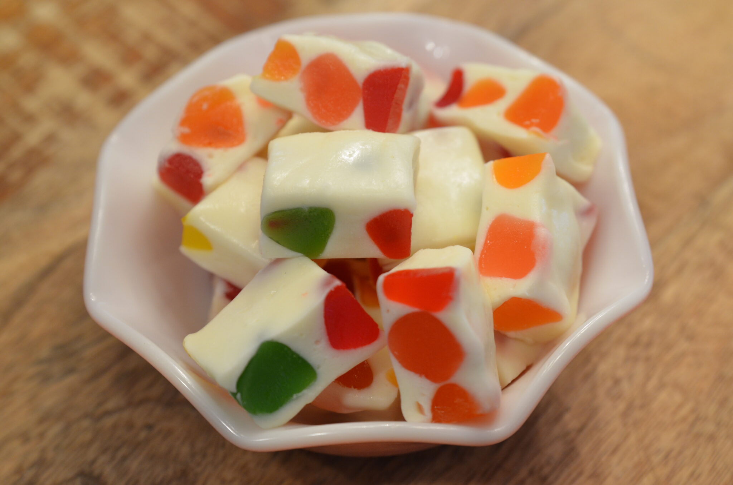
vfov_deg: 18.8
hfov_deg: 28.1
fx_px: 1463
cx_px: 366
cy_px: 242
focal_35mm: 72
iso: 800
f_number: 4
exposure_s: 1/60
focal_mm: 48
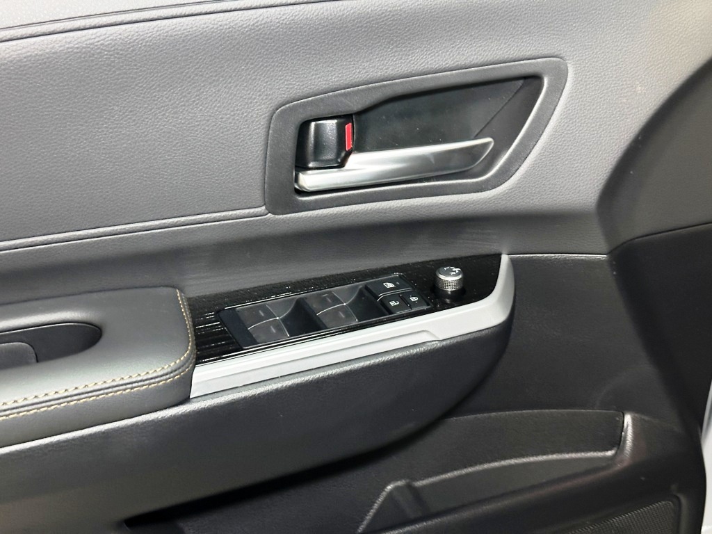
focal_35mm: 48
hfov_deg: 39.7
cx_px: 356
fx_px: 987
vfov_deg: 30.3
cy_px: 267
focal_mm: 6.86
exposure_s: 1/30
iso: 640
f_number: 1.78
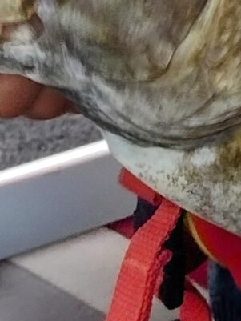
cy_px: -90
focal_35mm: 202
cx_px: 516
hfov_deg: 7.0
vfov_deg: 9.6
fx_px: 1874
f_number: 1.7
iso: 100
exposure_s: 1/1882
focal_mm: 4.71
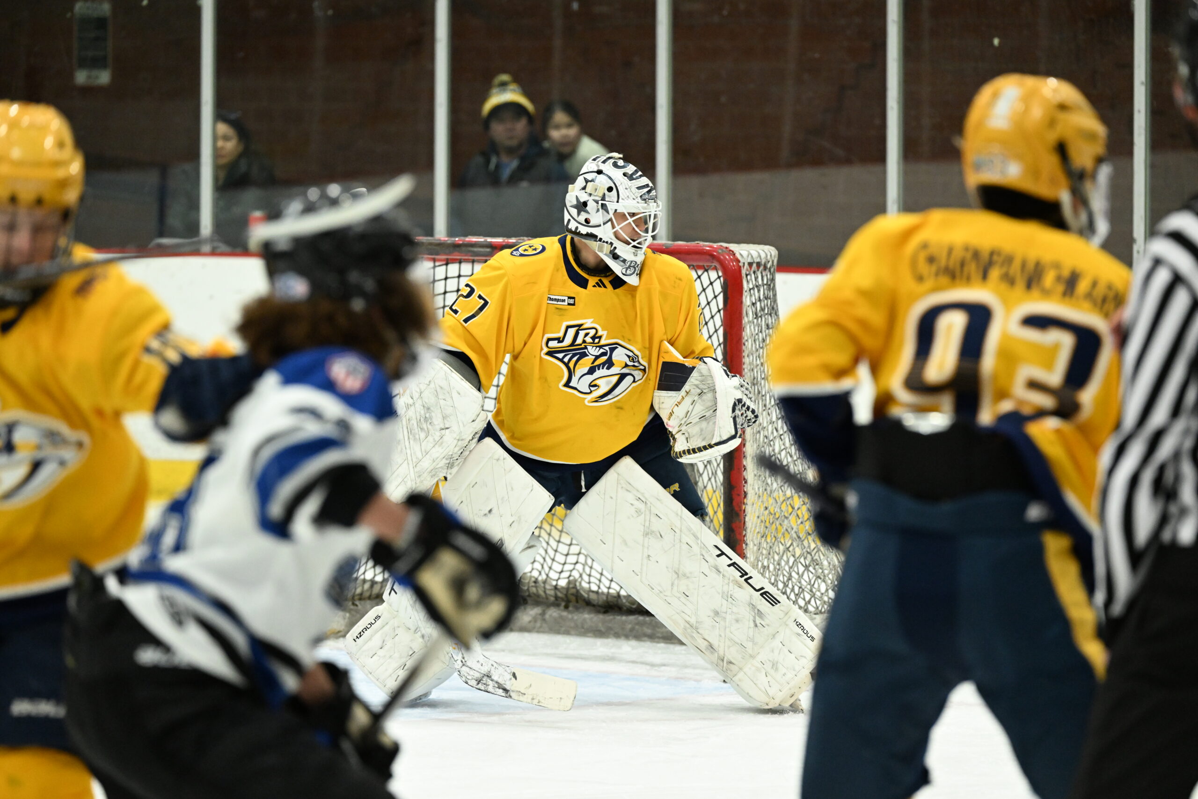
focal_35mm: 200
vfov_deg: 6.9
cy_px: 400
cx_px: 599
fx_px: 6655
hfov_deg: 10.3
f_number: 4
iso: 5000
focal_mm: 200
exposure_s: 1/800
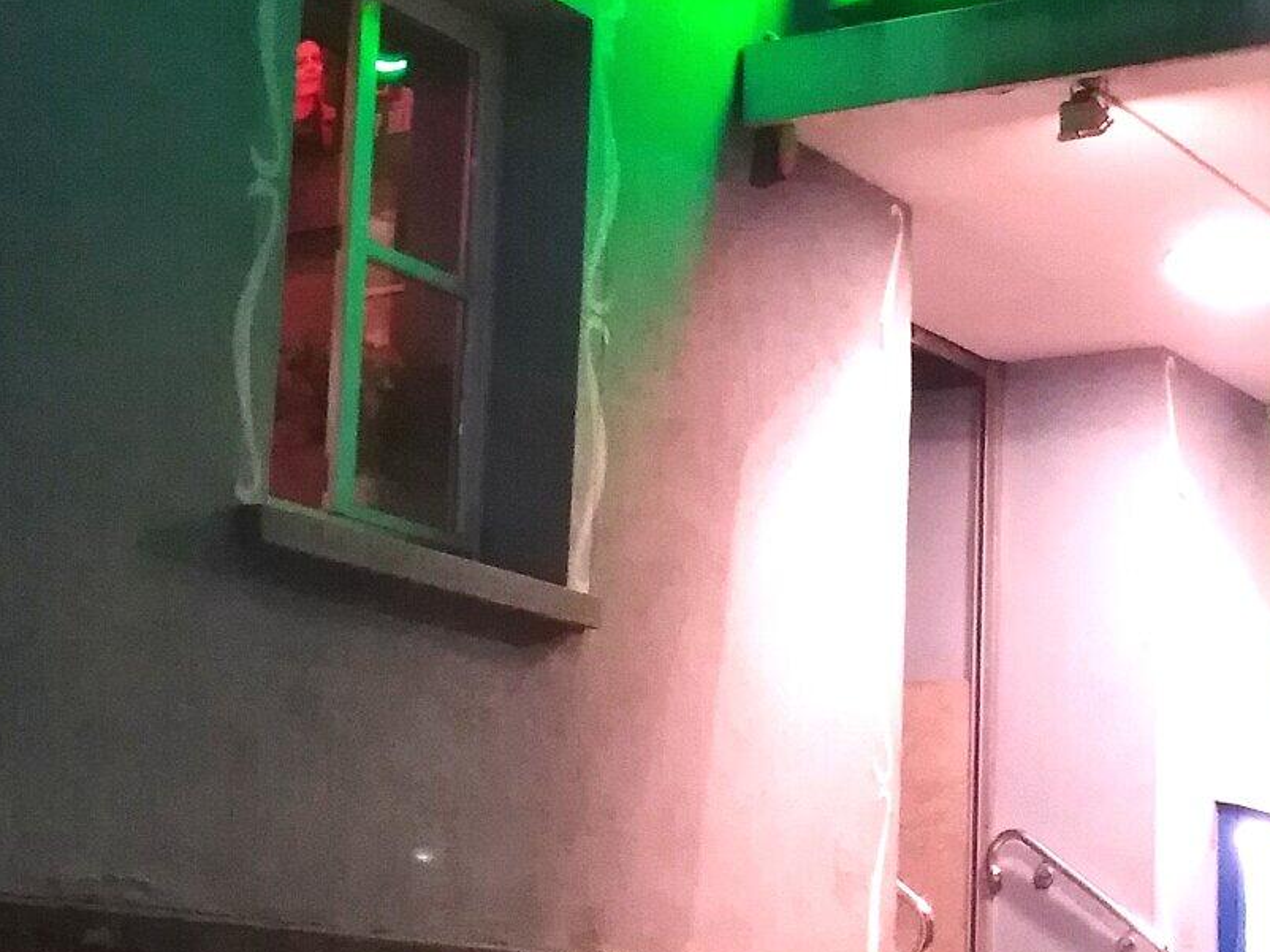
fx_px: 3044
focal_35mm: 83
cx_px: 1037
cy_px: 645
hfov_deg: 23.2
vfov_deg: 17.7
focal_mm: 3.46
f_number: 2.2
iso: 1311
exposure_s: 1/15
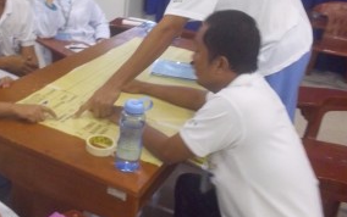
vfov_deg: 27.6
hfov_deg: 42.5
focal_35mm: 46
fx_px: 435
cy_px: 51
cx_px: 100
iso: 400
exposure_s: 1/8
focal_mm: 4.1
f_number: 3.3
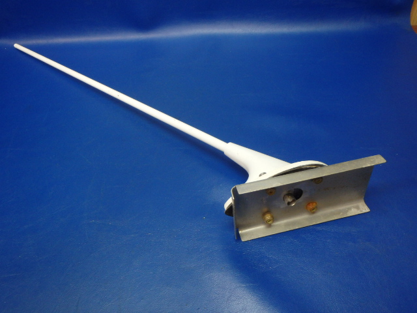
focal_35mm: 28
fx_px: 337
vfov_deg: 49.7
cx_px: 208
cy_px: 156
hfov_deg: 63.4
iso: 400
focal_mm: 5
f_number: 3.9
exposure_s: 1/30
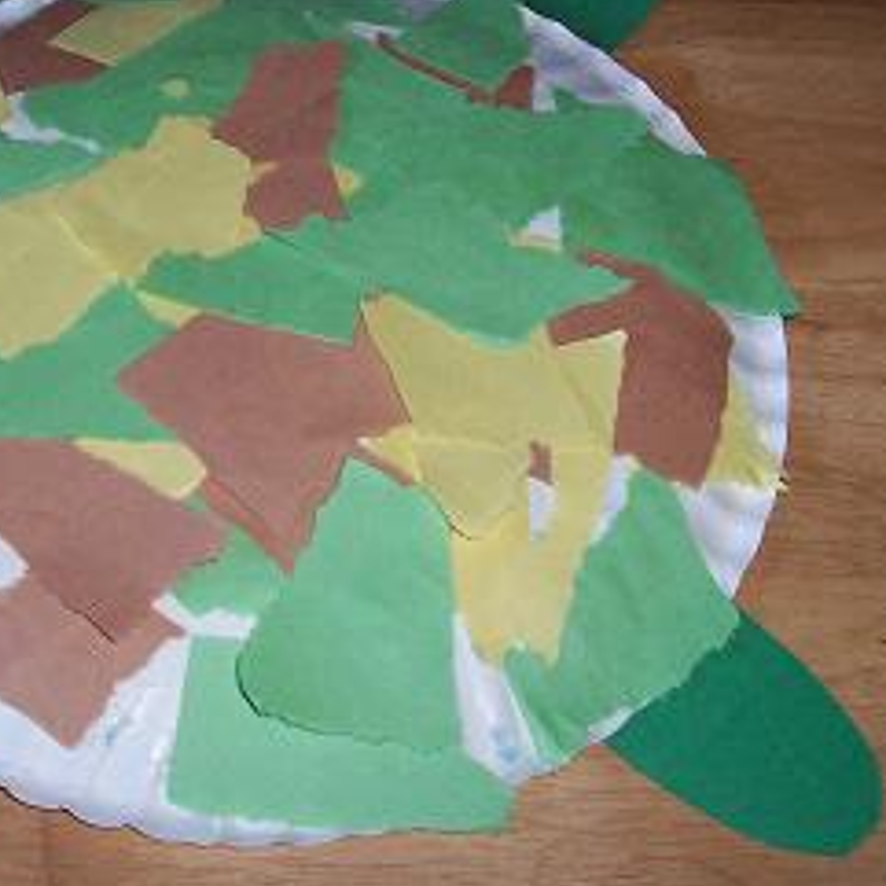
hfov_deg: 24.7
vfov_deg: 25.0
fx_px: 1998
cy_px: 388
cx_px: 228
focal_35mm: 69
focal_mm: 5.6
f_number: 2.8
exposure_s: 1/60
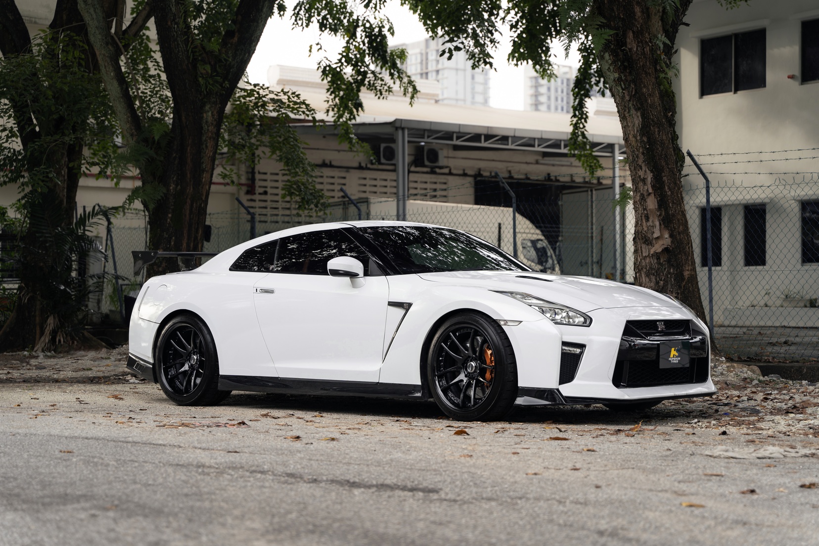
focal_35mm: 70
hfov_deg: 28.8
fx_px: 1592
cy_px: 273
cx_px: 410
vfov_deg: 19.5
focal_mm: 70
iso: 100
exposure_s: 1/125
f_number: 2.8
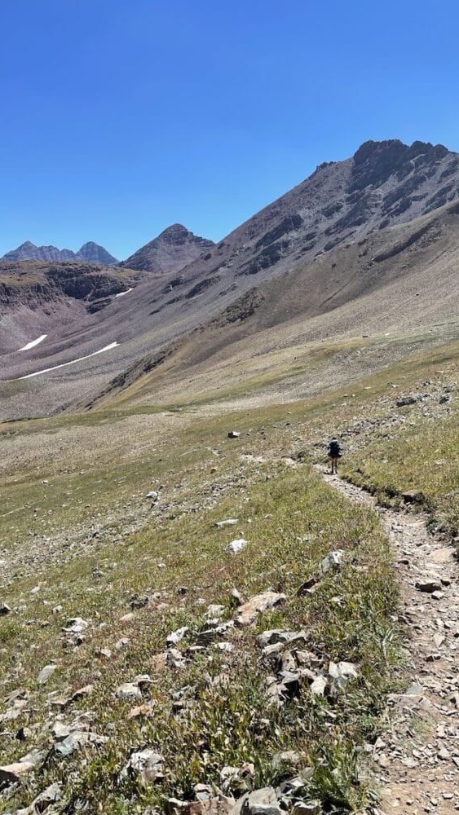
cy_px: 403
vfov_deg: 66.1
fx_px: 627
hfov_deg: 40.1
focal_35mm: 29
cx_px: 271
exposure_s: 1/2959
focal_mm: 4.2
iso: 32
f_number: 1.6
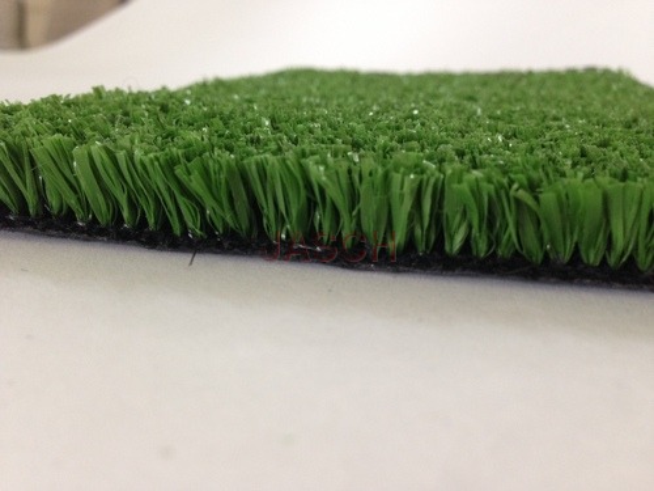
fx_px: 623
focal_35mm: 33
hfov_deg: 55.4
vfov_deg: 42.9
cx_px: 327
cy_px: 246
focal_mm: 4.12
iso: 125
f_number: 2.4
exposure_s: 1/20
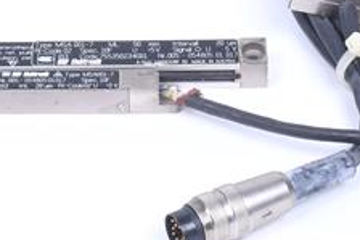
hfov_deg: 12.8
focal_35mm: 161
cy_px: 40
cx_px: 223
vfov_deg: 8.5
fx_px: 1609
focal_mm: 40
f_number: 16
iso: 200
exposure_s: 1/200
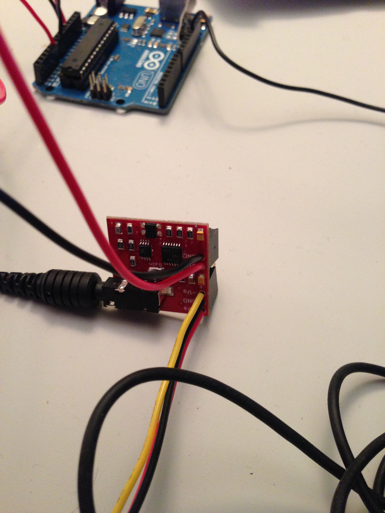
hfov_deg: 42.9
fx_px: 489
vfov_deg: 55.4
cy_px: 256
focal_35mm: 33
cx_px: 192
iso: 250
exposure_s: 1/20
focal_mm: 4.12
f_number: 2.4
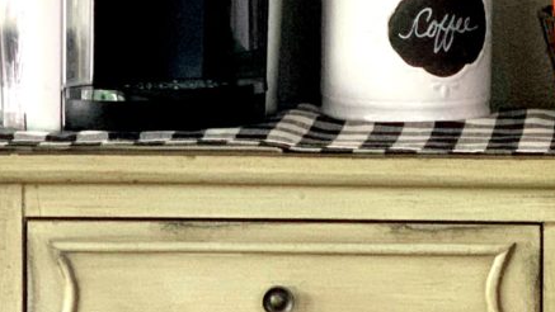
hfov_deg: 10.7
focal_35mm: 199
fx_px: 2929
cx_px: 646
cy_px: -105
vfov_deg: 6.1
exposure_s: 1/60
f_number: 2.4
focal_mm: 6
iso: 400
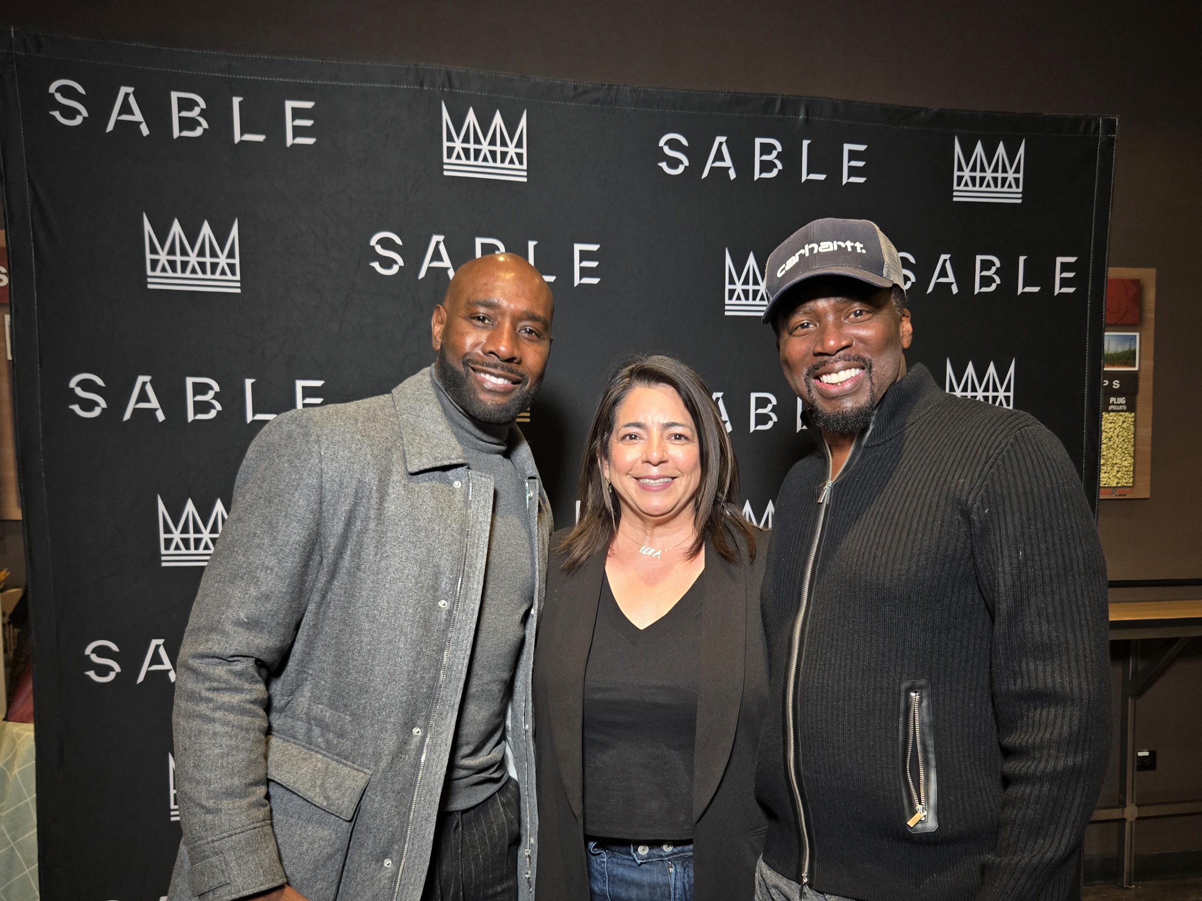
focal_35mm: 23
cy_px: 450
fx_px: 799
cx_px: 601
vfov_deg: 58.9
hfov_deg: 73.9
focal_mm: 5.4
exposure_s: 1/120
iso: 200
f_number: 1.8
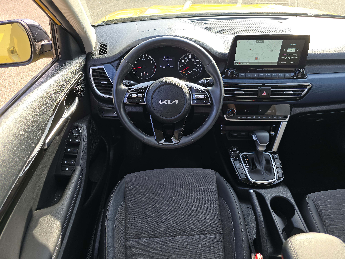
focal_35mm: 23
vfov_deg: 58.9
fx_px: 229
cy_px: 130
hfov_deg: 73.9
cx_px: 172
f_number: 1.7
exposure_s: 1/180
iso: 25
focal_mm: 6.3
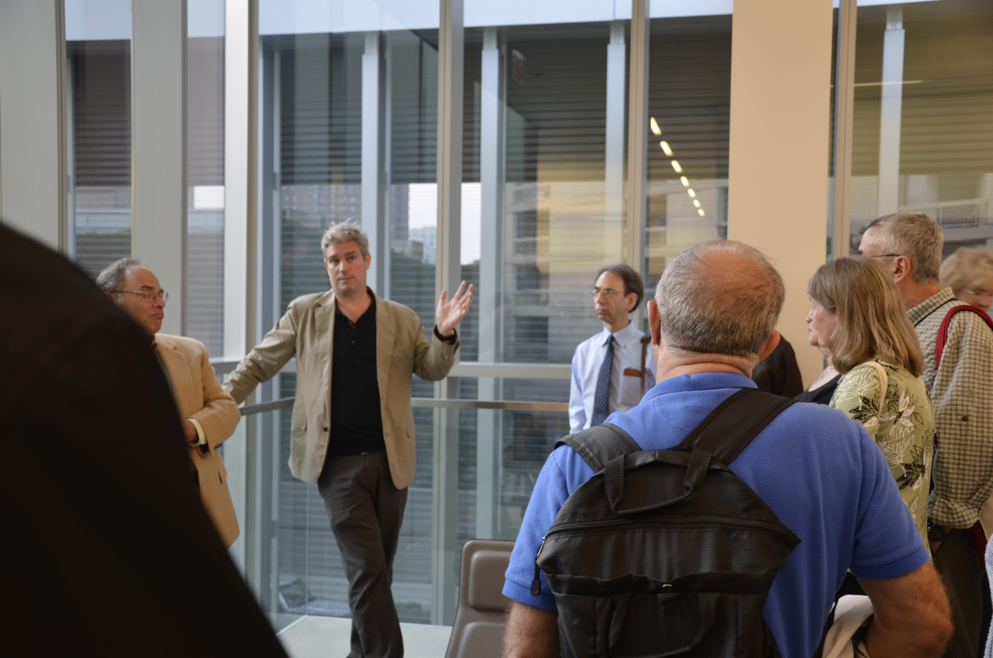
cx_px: 496
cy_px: 329
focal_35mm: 42
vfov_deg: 31.8
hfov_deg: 46.5
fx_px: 1156
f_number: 4
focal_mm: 28
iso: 400
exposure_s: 1/13
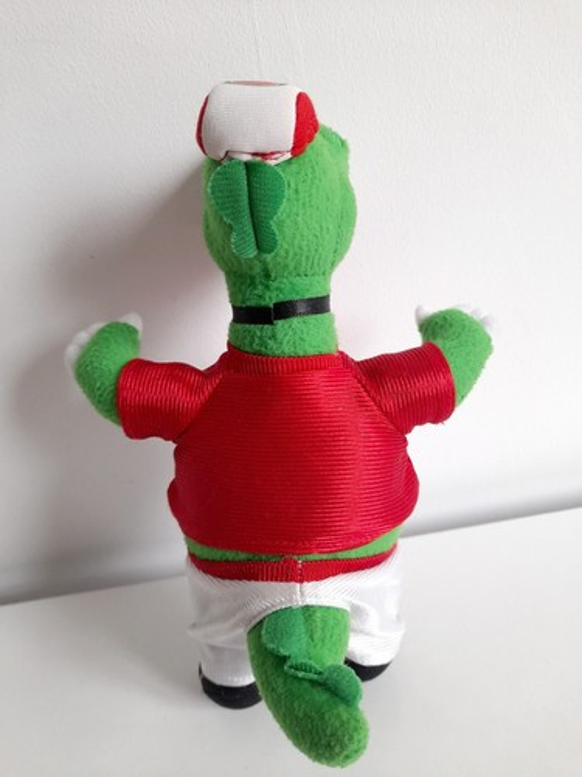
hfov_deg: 54.9
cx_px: 291
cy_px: 388
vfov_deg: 69.4
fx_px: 560
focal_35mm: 25
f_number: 2
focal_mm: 4.6
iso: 160
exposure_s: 1/60
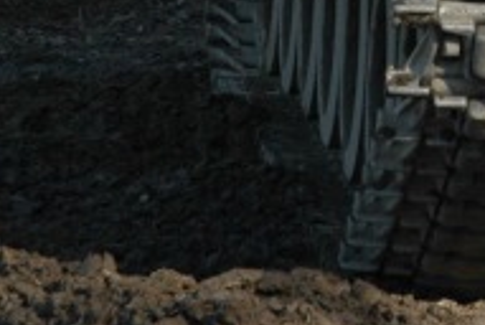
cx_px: 1054
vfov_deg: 3.4
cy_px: -368
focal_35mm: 402
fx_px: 5424
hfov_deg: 5.0
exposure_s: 1/125
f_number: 8
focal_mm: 50
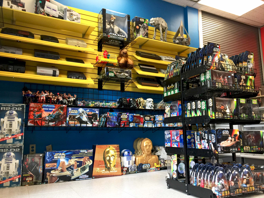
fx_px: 221
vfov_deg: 48.2
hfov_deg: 61.7
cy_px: 99
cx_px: 132
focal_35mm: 29
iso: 32
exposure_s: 1/15
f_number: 2.2
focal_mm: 4.15
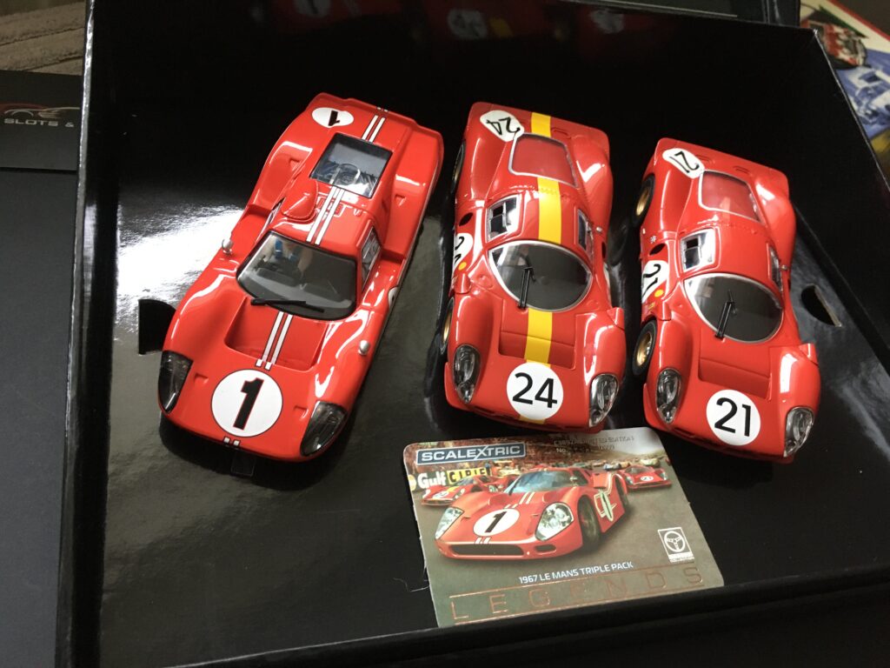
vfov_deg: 48.2
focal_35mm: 29
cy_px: 334
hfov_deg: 61.7
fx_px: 746
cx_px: 445
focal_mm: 4.15
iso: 250
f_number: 2.2
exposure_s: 1/33
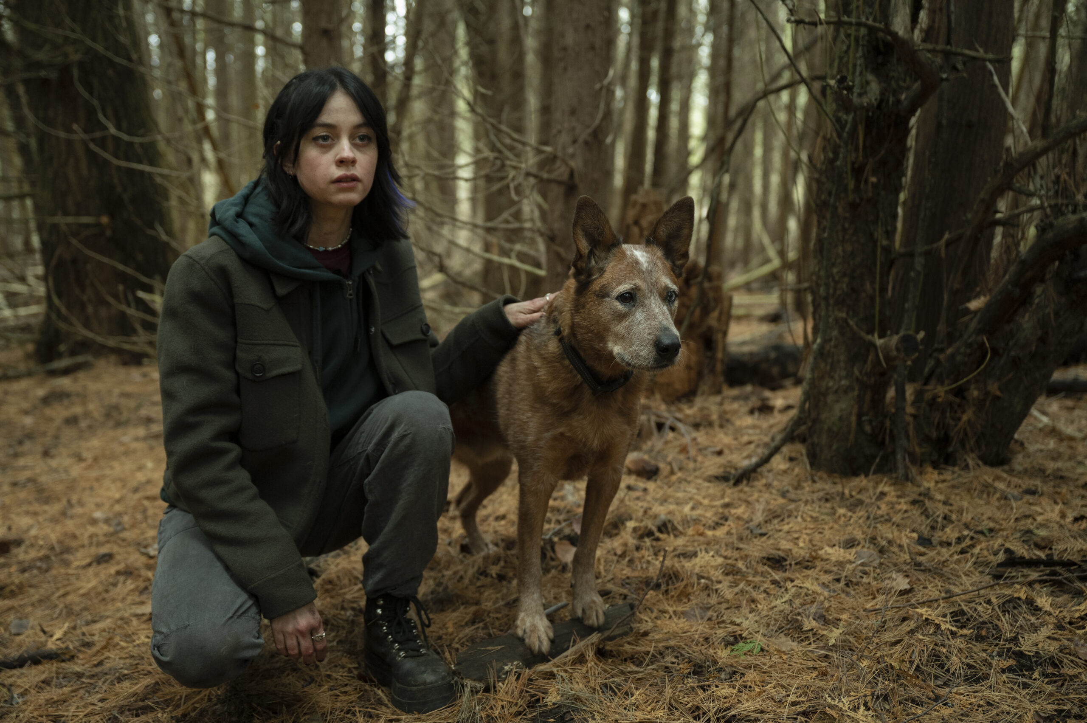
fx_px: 1207
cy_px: 362
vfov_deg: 33.4
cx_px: 544
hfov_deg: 48.5
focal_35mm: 40
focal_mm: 40
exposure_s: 1/200
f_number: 2.8
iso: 3200
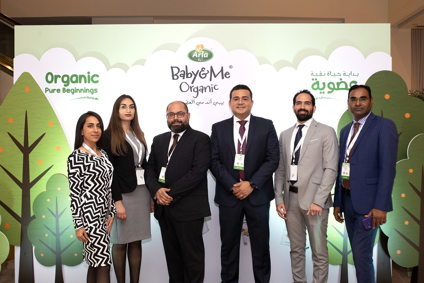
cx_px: 212
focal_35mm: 35
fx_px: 412
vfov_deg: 37.9
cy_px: 142
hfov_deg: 54.4
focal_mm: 35
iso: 1250
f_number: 10
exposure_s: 1/100
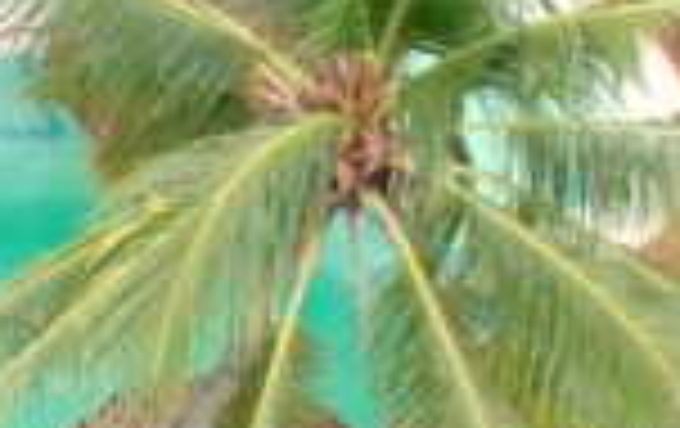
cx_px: 32
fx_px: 1950
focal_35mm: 105
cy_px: 176
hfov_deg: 19.3
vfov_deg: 12.5
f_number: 2.6
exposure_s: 1/40
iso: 100
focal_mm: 4.49
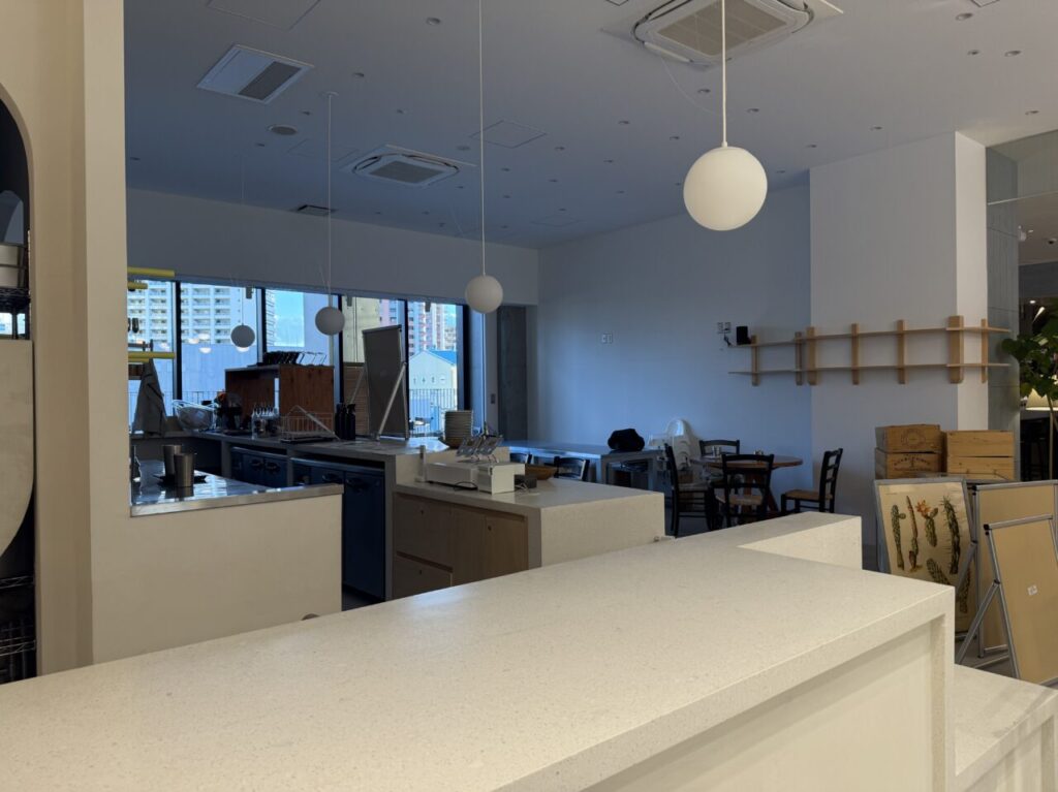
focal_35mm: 24
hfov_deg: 71.6
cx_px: 529
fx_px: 733
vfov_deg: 56.8
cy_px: 396
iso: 100
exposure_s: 1/100
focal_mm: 6.76
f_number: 1.78
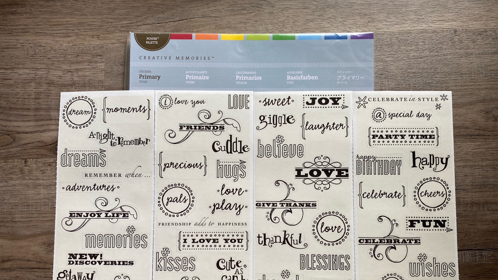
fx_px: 383
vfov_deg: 39.8
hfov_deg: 66.1
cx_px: 251
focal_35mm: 29
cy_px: 180
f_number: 1.8
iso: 50
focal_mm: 4.25
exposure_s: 1/121
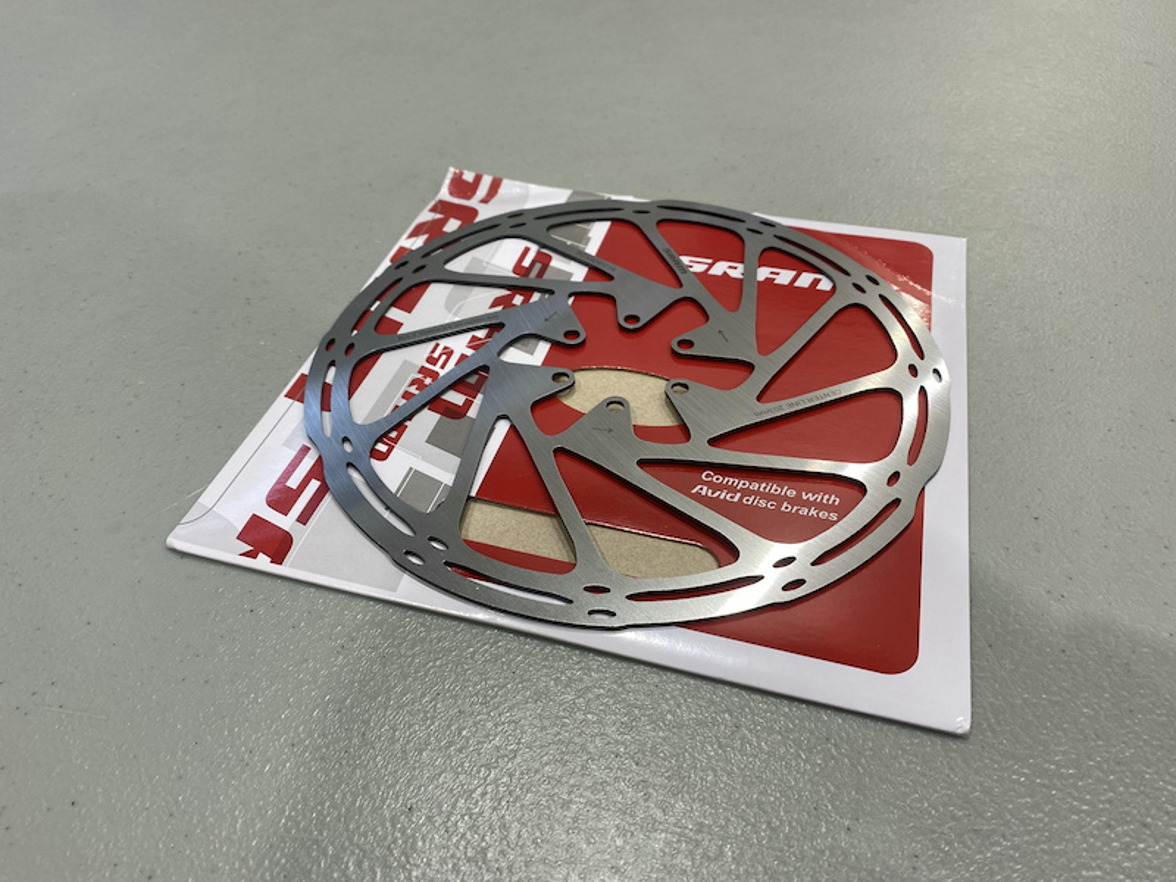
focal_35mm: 26
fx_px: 883
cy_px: 441
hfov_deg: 67.3
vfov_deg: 53.1
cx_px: 588
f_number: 1.8
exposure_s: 1/120
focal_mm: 4.25
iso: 80
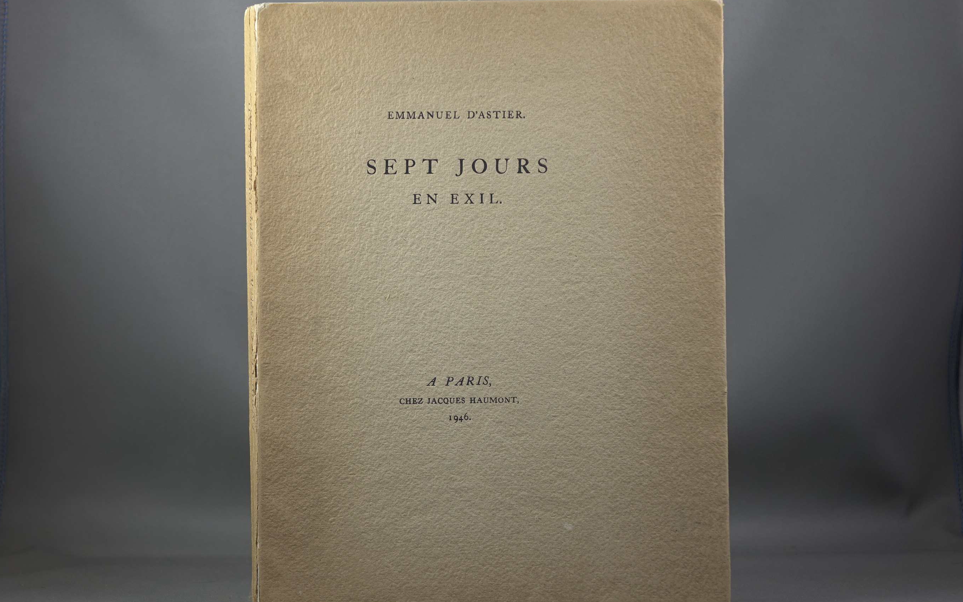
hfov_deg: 23.3
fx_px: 2336
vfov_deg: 14.7
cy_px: 313
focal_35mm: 89
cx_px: 481
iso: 125
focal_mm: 31.77
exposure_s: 1/100
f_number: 2.8
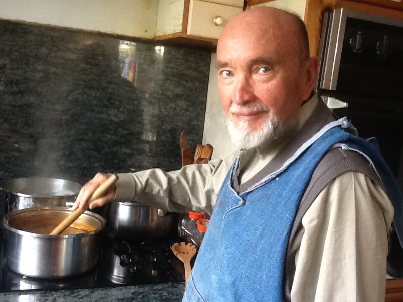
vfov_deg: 32.9
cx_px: 202
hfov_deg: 42.9
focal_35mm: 44
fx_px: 512
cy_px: 151
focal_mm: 2.03
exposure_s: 1/30
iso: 160
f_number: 2.4
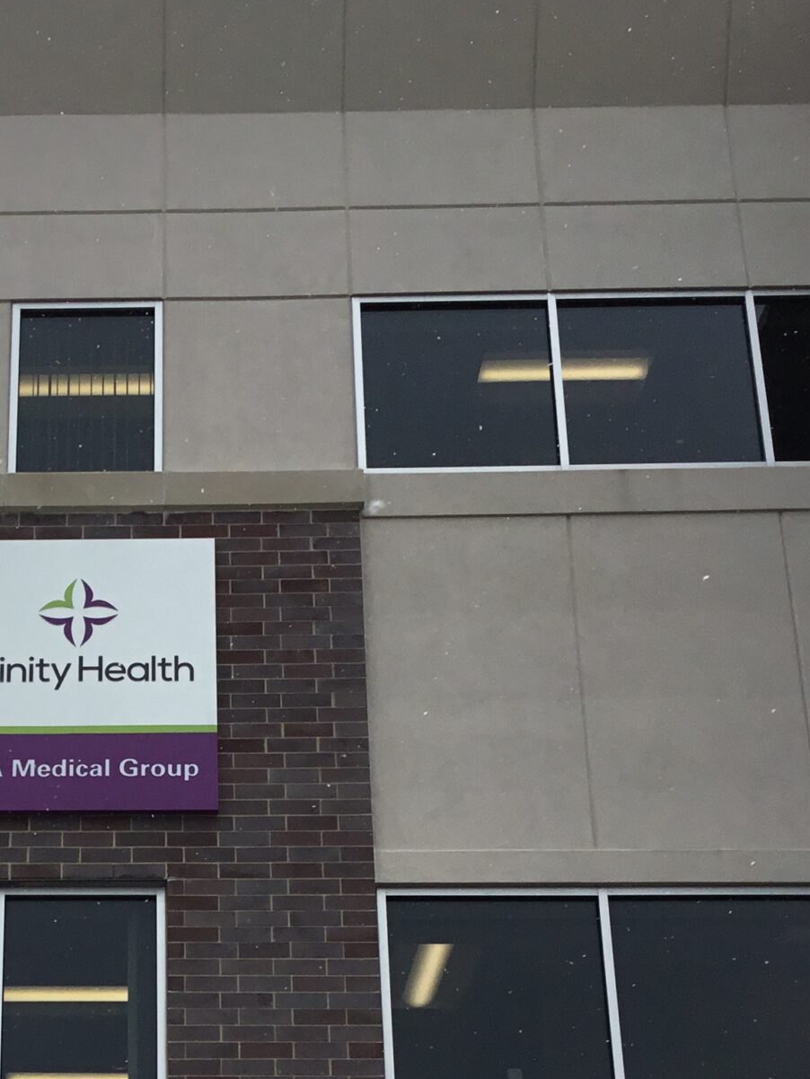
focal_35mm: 66
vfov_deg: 28.3
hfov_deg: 21.7
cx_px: 57
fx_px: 2058
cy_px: 958
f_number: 2.4
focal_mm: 3.3
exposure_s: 1/776
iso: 25
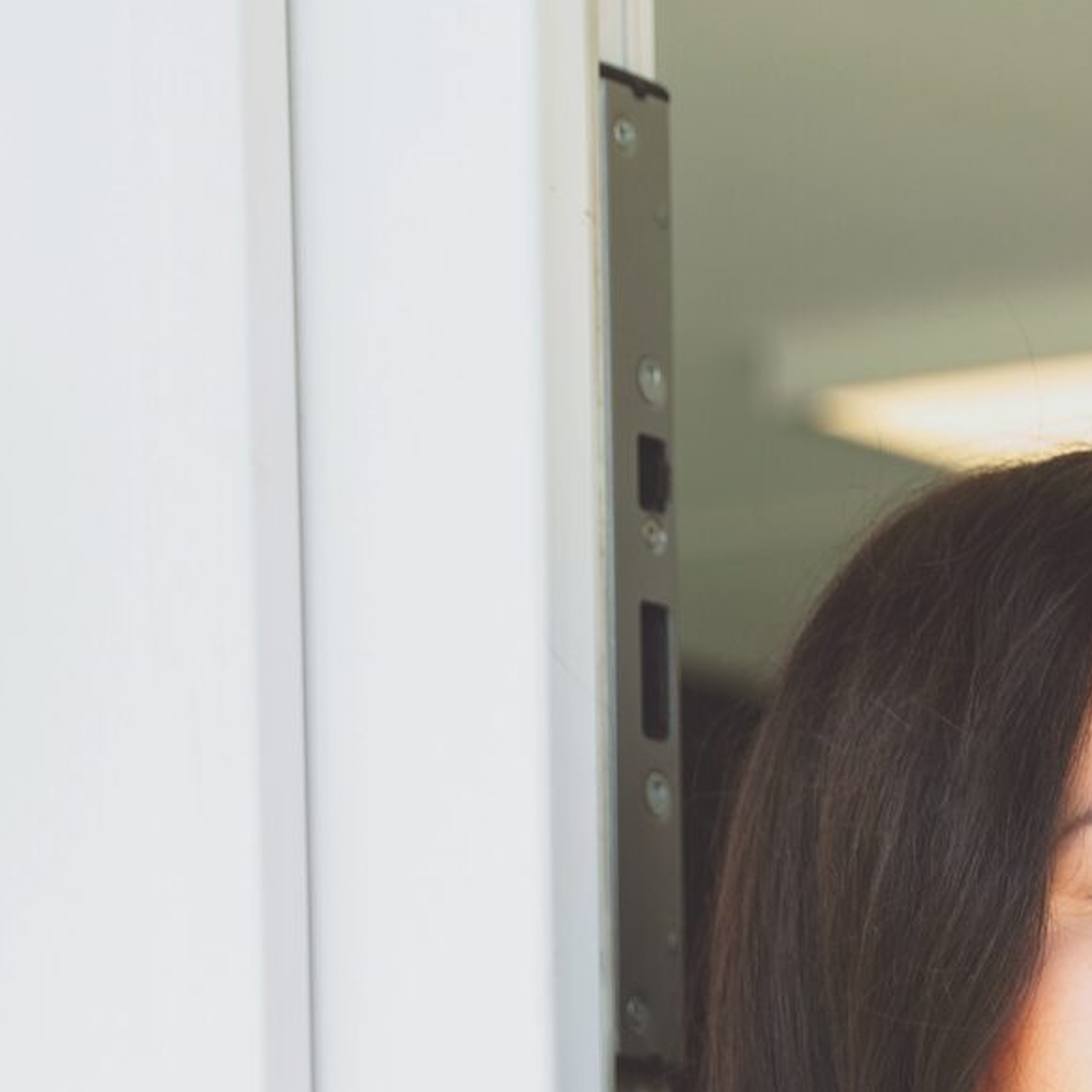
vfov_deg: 8.9
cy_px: 1972
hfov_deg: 9.3
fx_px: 6674
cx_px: 1234
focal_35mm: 187
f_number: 2.8
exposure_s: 1/125
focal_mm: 50
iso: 500
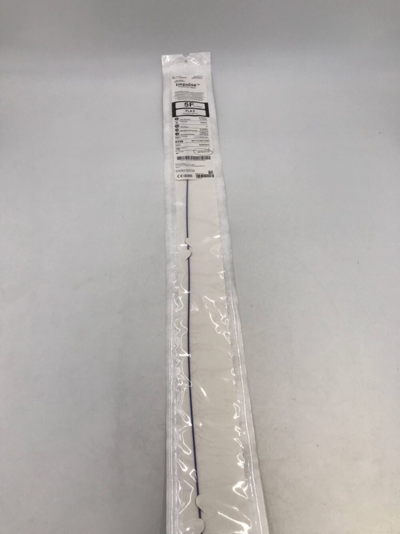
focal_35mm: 28
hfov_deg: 49.8
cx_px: 200
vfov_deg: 63.4
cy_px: 267
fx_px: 431
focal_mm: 3.99
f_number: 1.8
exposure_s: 1/120
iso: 32
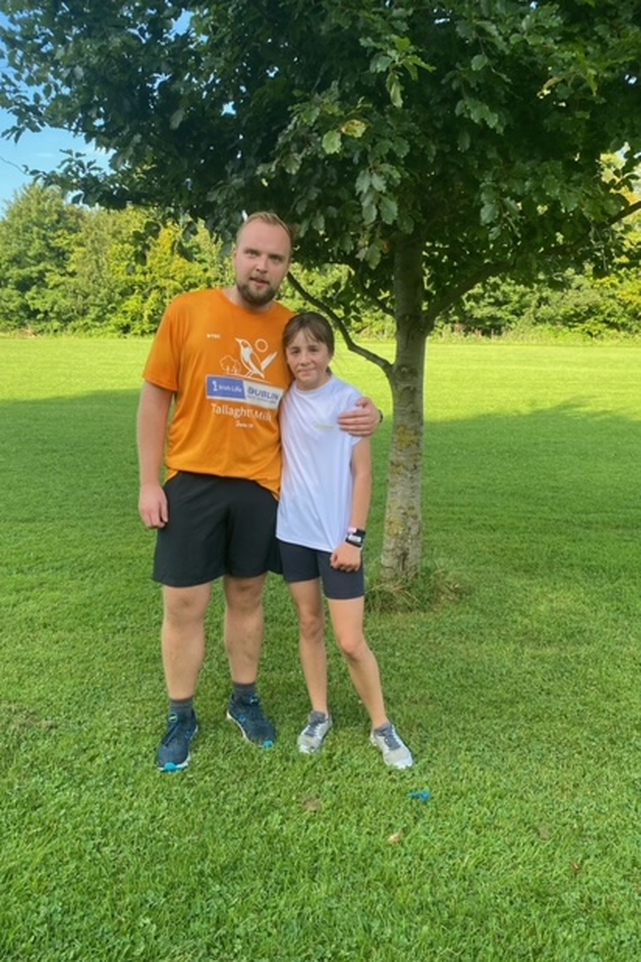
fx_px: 748
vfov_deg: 65.5
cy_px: 492
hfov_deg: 46.4
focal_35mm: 28
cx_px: 306
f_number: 1.8
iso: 32
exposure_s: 1/376
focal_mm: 4.25
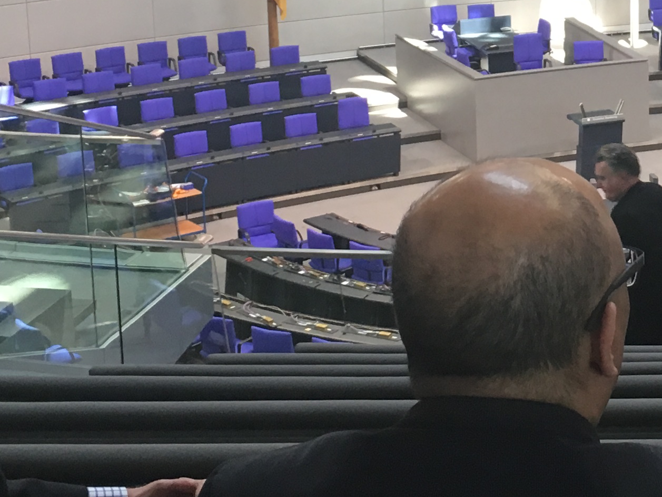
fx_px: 1779
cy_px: 14
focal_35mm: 93
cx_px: 657
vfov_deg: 15.6
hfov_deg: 20.4
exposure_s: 1/33
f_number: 2.2
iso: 100
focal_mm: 4.15
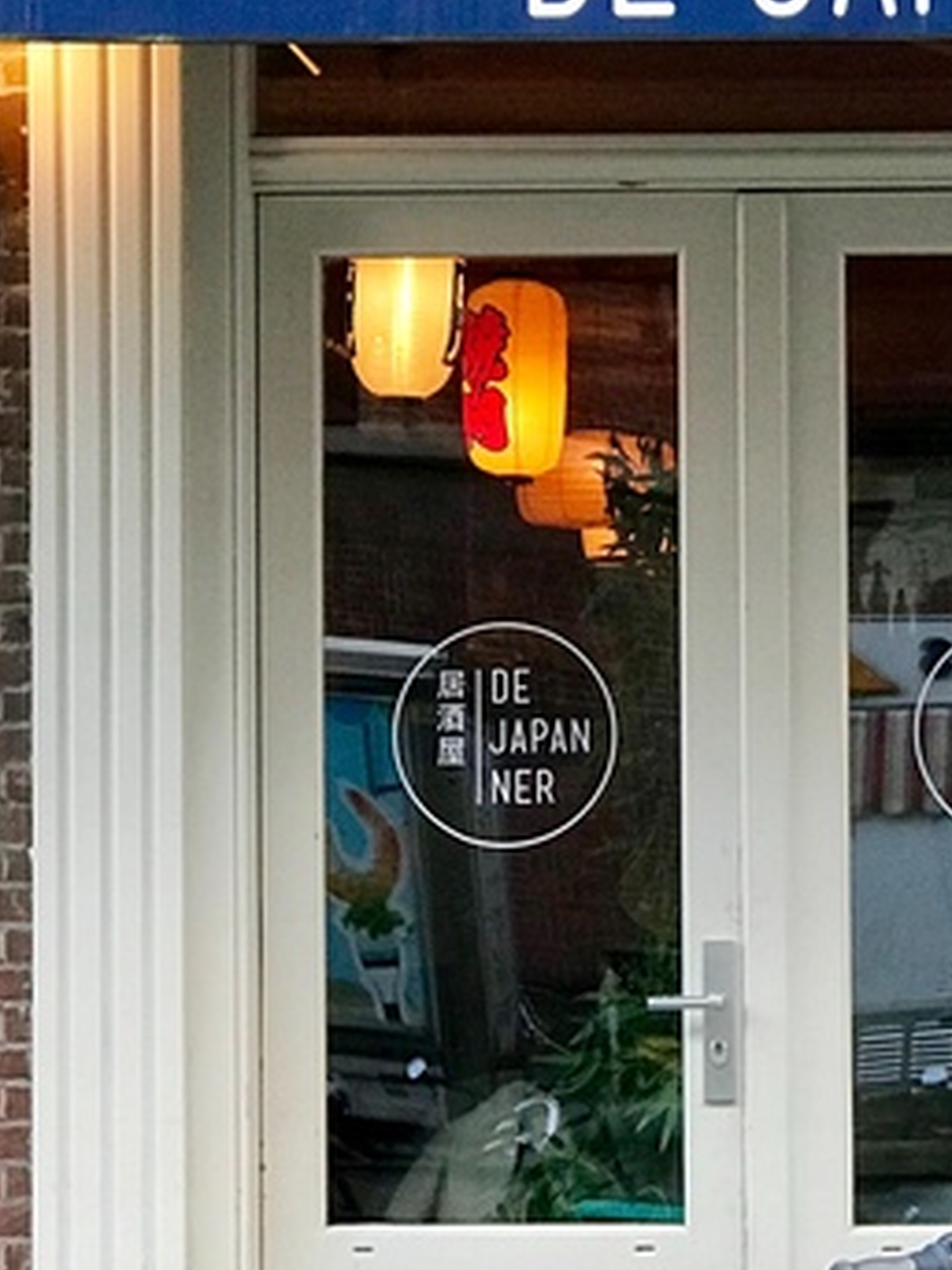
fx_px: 4880
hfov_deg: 11.0
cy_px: 670
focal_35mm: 133
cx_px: 996
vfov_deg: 14.8
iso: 125
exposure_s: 1/50
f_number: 2.8
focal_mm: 6.6
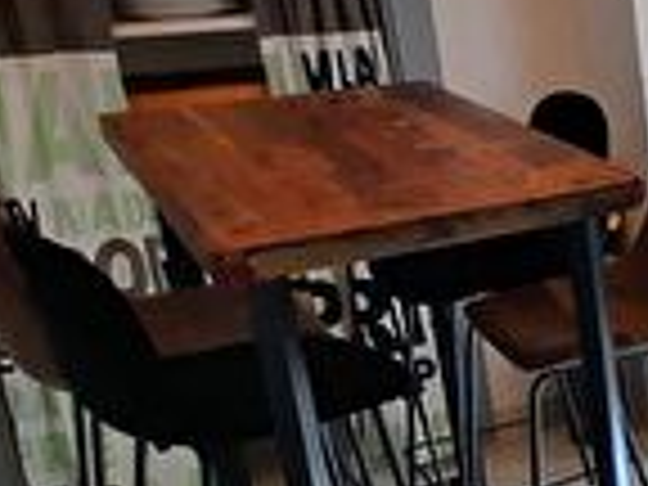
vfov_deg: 23.3
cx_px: 1233
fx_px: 1179
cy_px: 245
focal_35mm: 63
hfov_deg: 19.9
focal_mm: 1.74
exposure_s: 1/50
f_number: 2.2
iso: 125
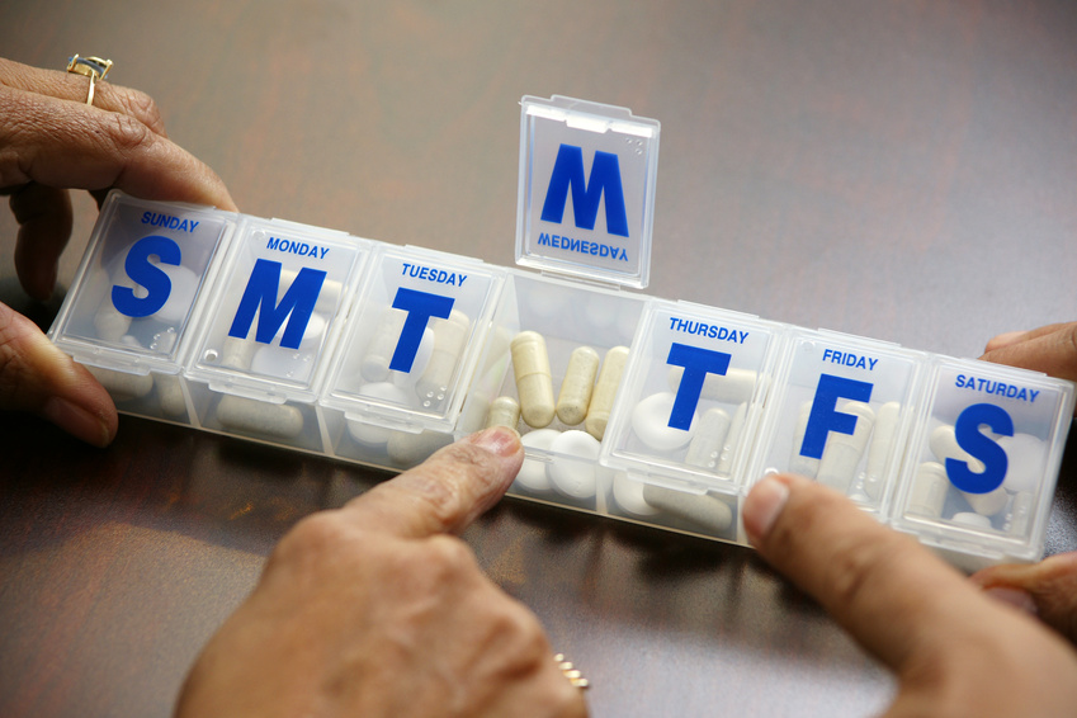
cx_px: 538
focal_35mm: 120
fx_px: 3590
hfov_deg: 17.1
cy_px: 359
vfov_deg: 11.4
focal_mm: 80
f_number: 4.5
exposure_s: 1/125
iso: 200
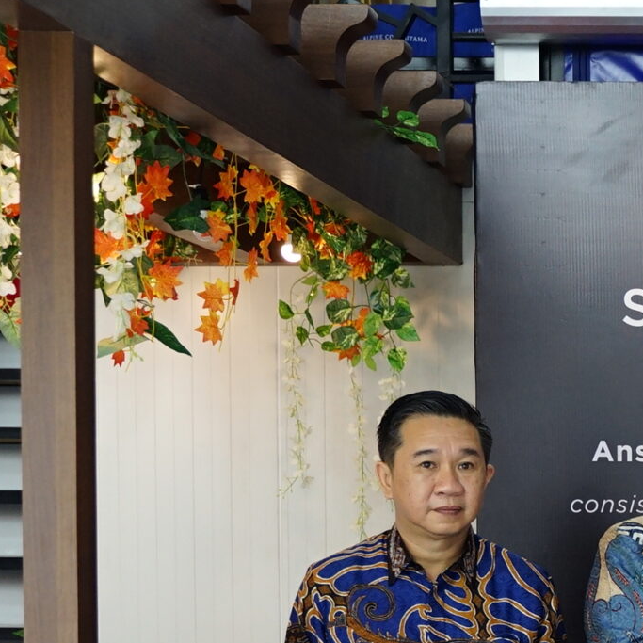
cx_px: 943
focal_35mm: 105
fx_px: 2207
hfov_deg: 15.4
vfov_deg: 16.0
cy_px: 735
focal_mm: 33
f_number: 2.8
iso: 1000
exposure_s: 1/200
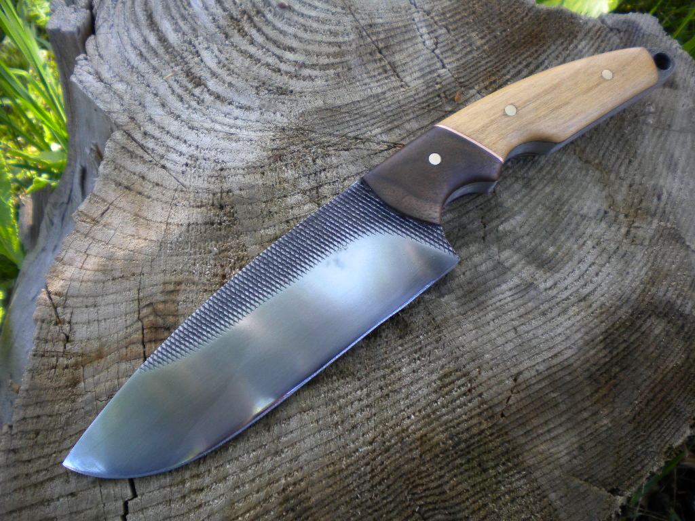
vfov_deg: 40.7
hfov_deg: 52.6
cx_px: 348
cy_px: 260
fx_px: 703
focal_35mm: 35
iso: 80
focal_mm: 6.3
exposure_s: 1/78.4
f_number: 3.1
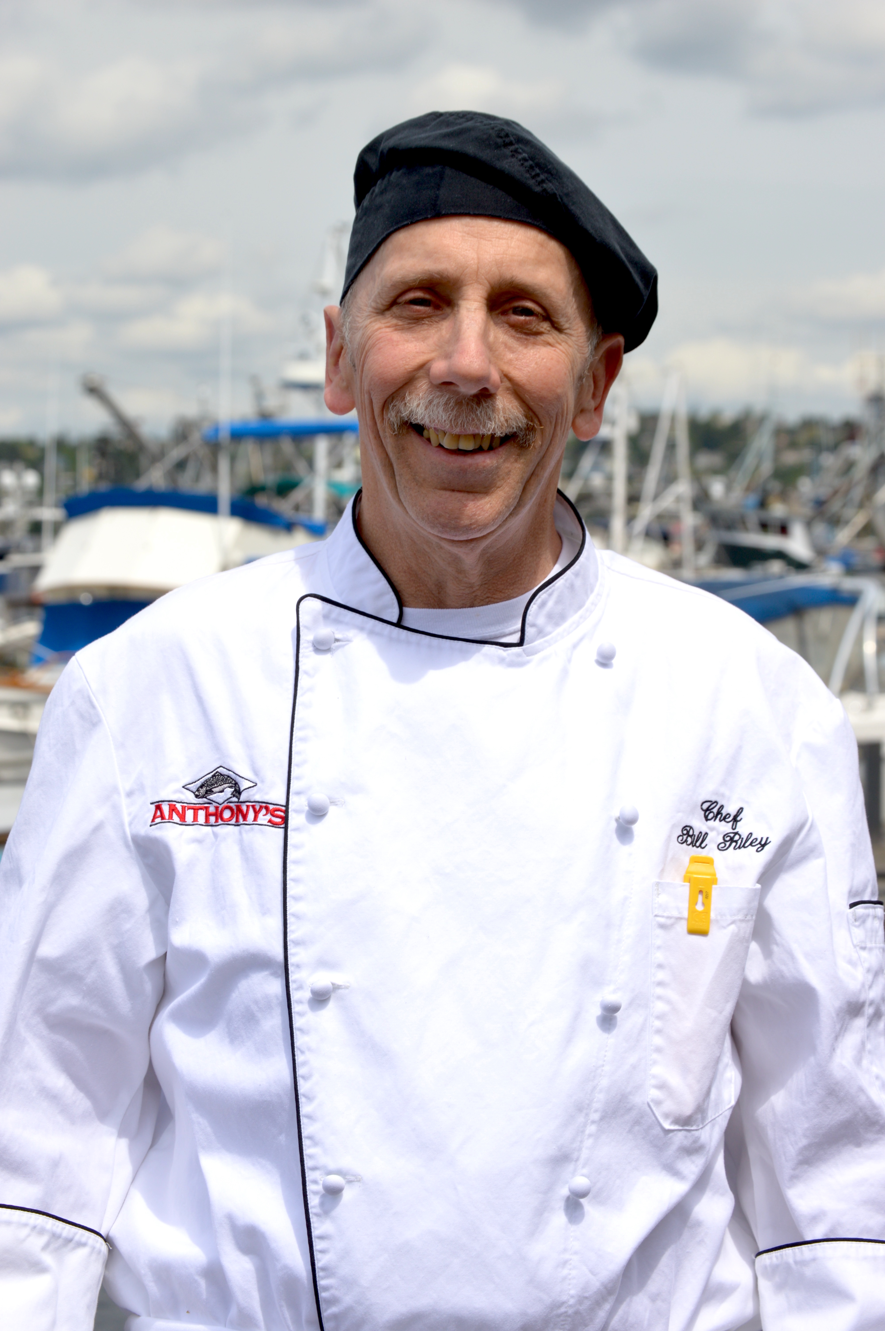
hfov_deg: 16.5
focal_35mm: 82
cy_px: 666
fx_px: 3048
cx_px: 442
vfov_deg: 24.6
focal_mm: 55
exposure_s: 1/400
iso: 100
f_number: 10
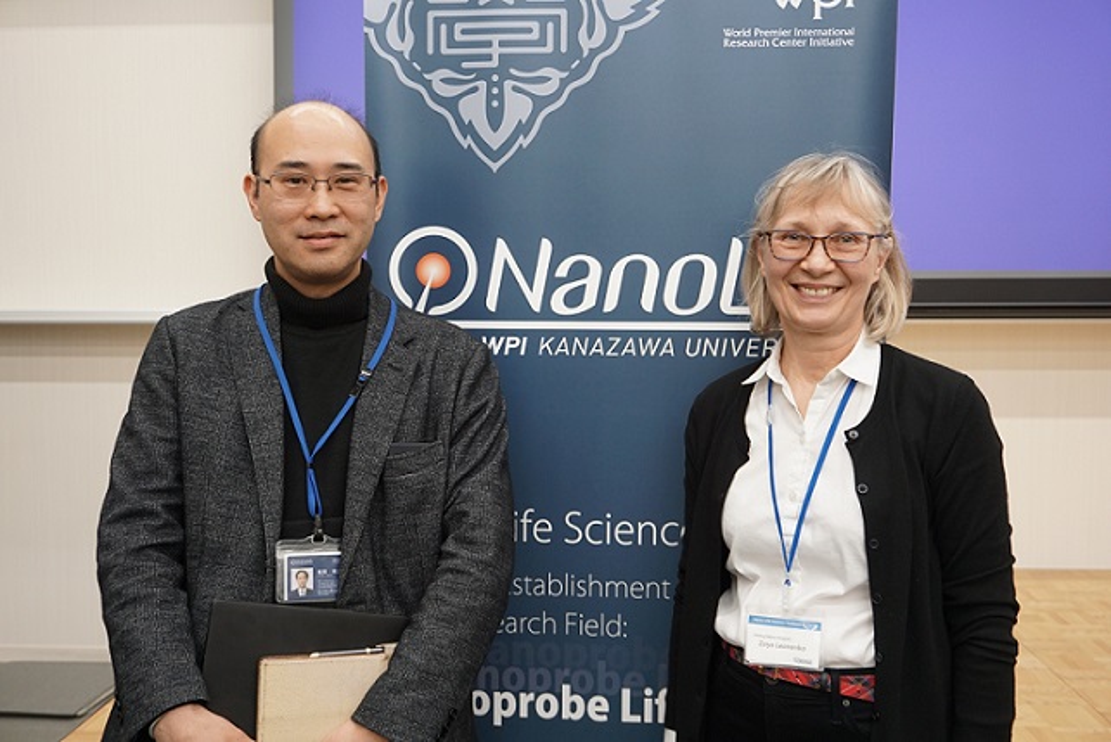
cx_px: 556
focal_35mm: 39
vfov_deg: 34.3
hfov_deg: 49.5
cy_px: 371
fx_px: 1204
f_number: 4.5
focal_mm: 26
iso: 640
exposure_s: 1/60
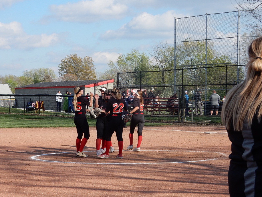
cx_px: 131
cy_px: 98
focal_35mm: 99
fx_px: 749
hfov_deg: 19.8
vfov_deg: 14.9
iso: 125
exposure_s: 1/500
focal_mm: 17.6
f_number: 5.3
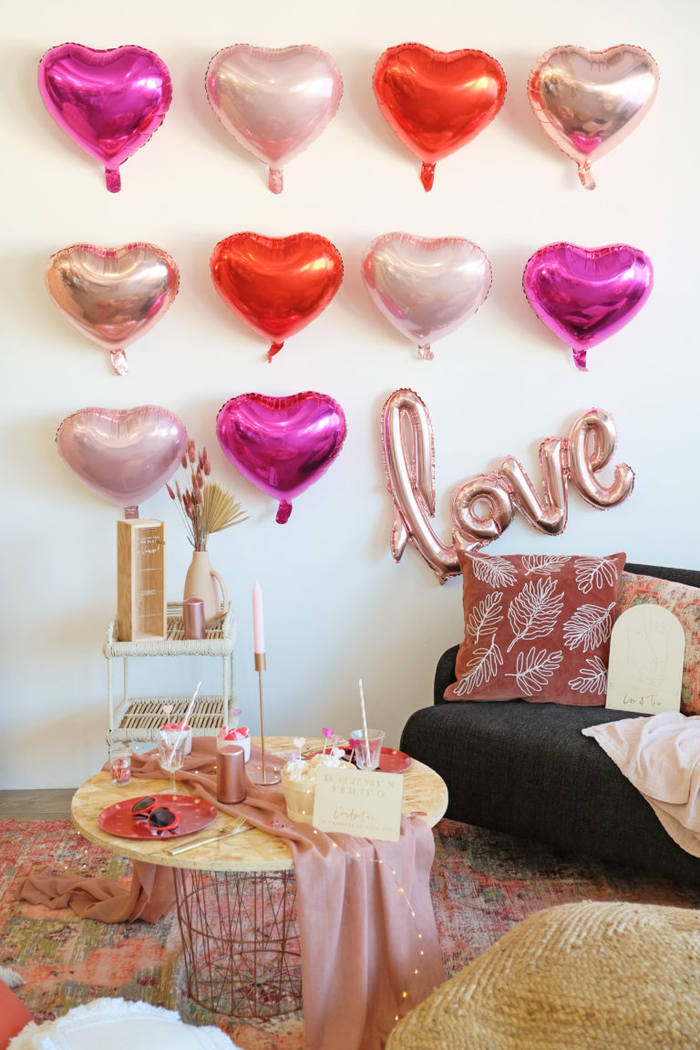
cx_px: 350
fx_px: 1312
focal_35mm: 45
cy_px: 525
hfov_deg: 29.9
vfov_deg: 43.6
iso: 400
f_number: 3.6
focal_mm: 30.2
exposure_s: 1/42
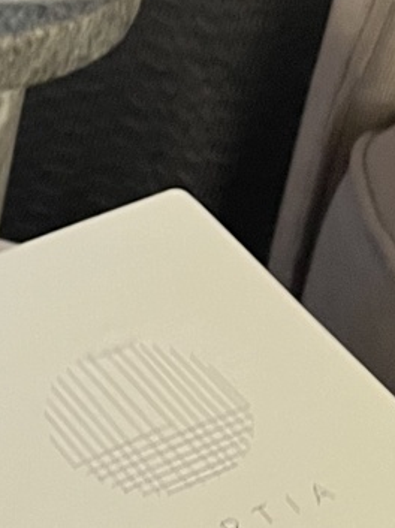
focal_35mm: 118
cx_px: -186
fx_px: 1799
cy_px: -7
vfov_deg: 16.3
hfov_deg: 12.0
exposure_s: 1/50
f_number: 1.6
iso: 320
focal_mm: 5.1
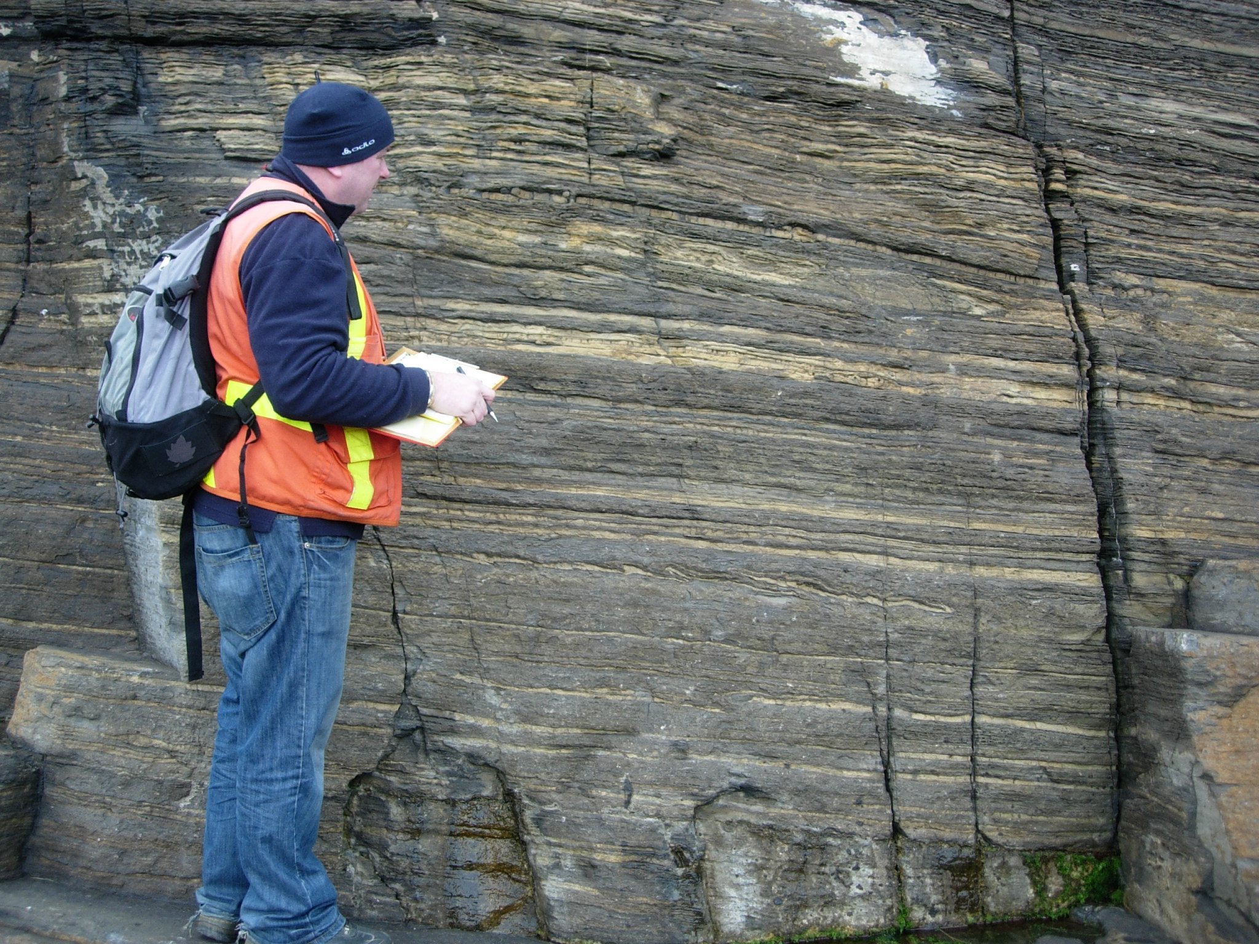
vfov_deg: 37.7
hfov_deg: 49.0
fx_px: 1382
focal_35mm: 38
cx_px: 630
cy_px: 472
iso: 64
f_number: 2.8
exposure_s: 1/132
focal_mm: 7.8
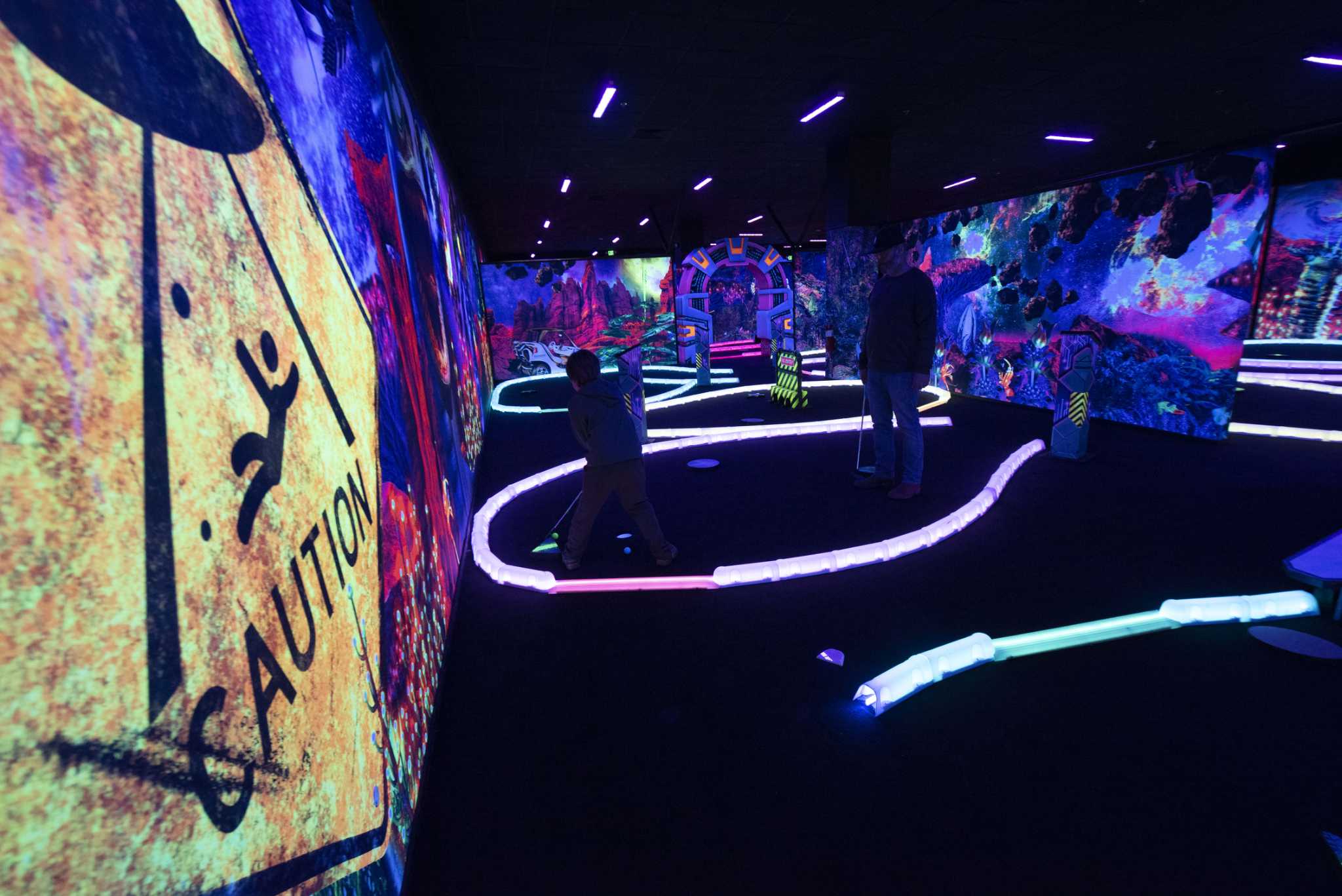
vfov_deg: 73.8
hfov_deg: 96.7
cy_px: 448
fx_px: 597
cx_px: 671
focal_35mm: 16
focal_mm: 16
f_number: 6.3
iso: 3200
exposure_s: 1/60
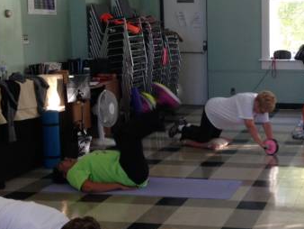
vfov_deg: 18.9
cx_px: 251
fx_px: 685
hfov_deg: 24.5
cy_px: 109
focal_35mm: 78
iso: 80
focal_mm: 4.12
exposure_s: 1/20
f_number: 2.4
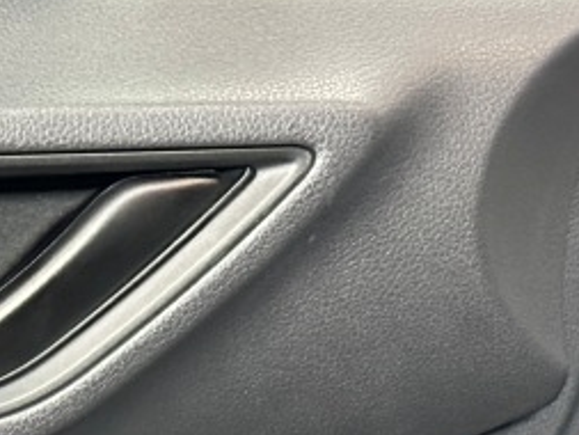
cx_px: -41
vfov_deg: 7.4
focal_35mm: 194
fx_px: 3246
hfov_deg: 10.1
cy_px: 826
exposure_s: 1/30
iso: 640
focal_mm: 6.86
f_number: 1.78
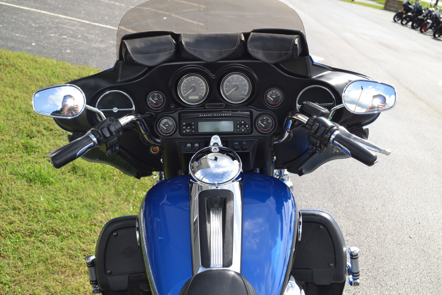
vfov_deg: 28.1
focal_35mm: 48
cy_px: 148
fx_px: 589
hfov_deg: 41.1
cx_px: 221
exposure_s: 1/200
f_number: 6.3
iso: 100
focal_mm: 32
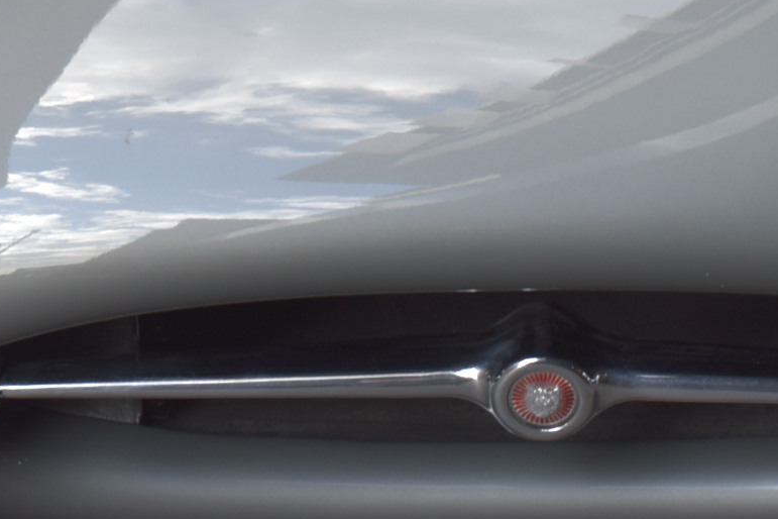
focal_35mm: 191
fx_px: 4127
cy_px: -451
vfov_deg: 7.0
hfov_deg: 10.8
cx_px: 550
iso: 250
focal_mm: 40
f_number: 4
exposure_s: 1/160
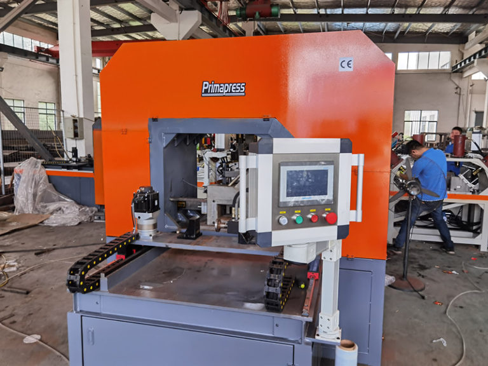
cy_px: 183
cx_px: 244
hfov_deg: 65.3
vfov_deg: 51.4
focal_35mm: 27
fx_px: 381
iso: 50
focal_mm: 6.71
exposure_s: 1/214
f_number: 1.9
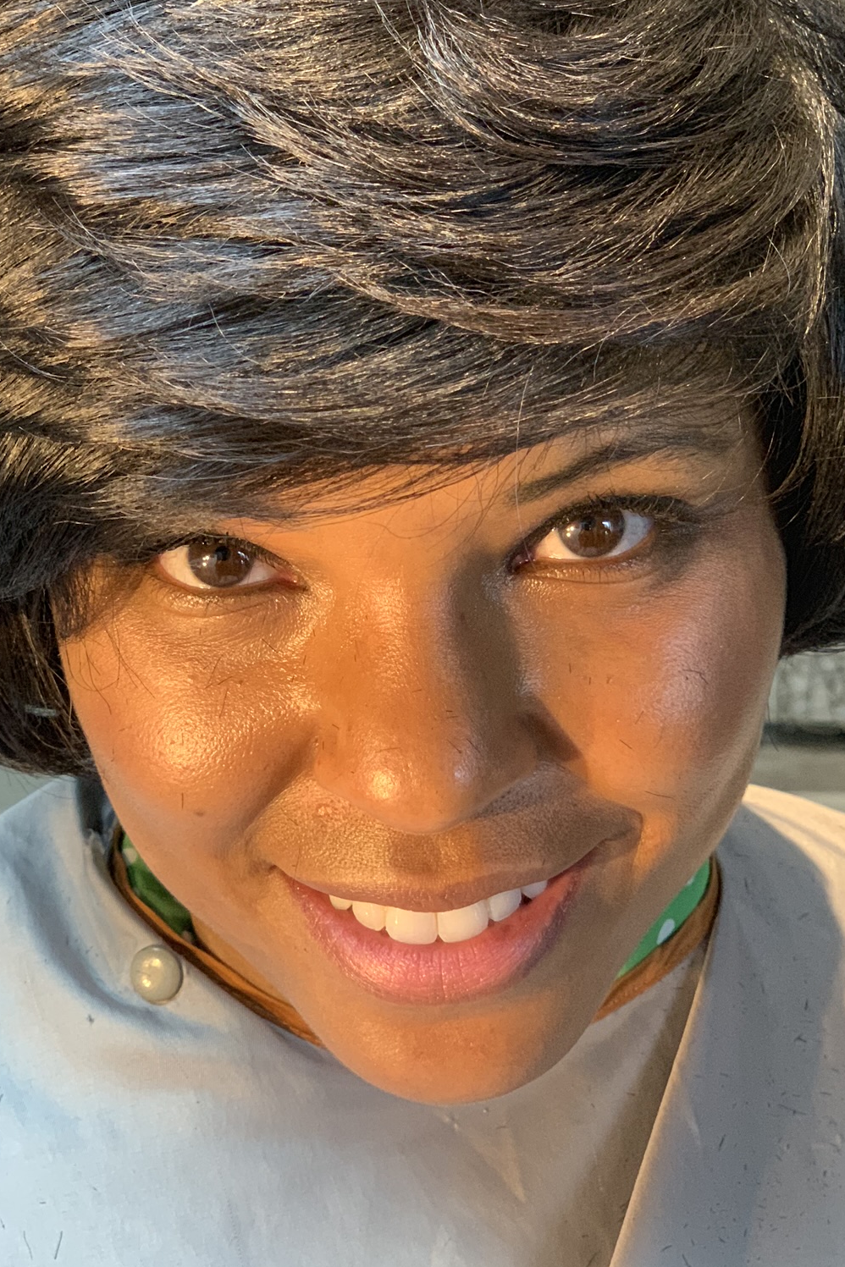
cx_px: 394
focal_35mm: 74
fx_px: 2605
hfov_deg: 18.4
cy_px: 560
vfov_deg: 27.3
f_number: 2.4
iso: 250
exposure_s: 1/60
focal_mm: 6
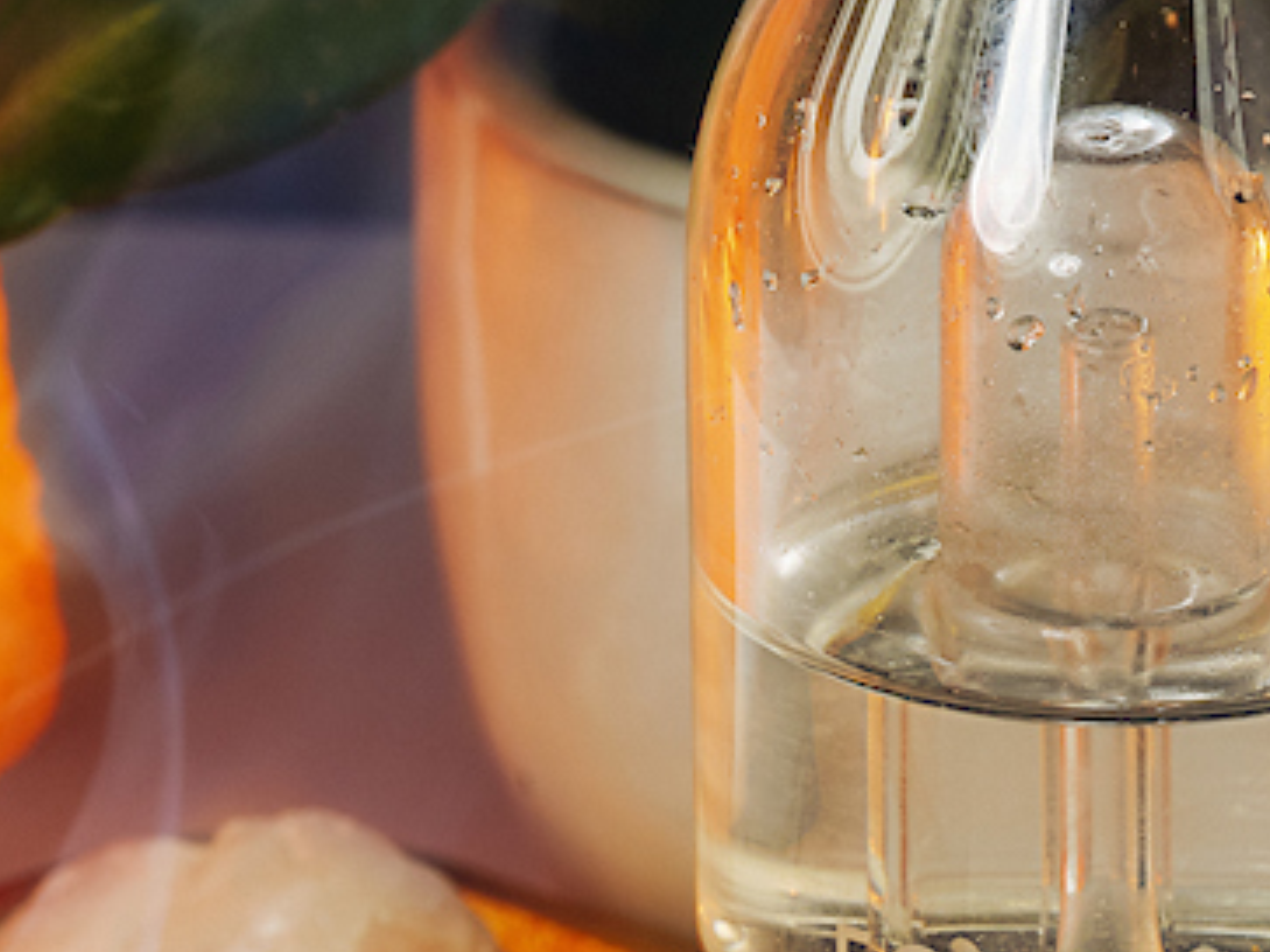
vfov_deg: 4.7
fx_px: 11516
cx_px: 973
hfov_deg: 6.3
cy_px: 1316
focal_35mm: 314
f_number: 16
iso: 400
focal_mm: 120
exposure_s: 1/2
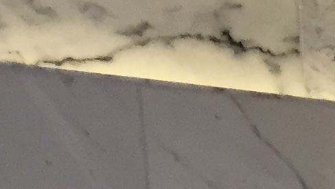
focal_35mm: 212
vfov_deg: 5.1
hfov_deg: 8.7
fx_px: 1884
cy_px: 779
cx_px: 937
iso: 32
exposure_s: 1/30
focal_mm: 4.15
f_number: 2.2
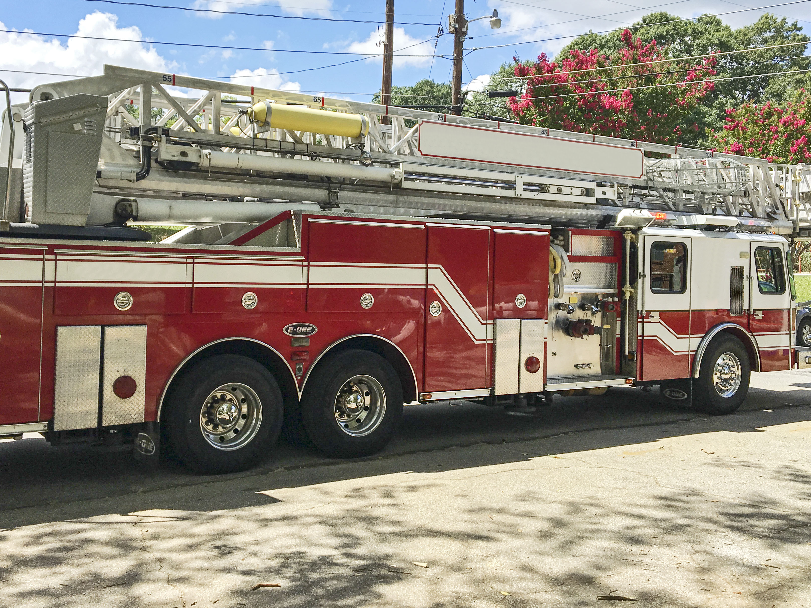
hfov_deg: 51.2
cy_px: 252
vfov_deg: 39.5
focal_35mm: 36
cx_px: 353
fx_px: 843
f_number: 2.2
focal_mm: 4.15
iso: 25
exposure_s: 1/1500
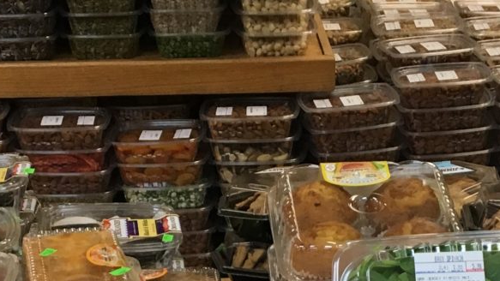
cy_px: 480
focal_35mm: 111
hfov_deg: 19.2
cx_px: 346
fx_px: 1472
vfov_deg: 10.4
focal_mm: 4.15
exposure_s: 1/30
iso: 40
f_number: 2.2
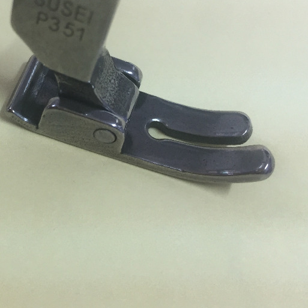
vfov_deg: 33.7
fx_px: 503
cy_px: 99
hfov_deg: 33.1
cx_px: 65
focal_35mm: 50
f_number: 2.2
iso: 100
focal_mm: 4.15
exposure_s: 1/30
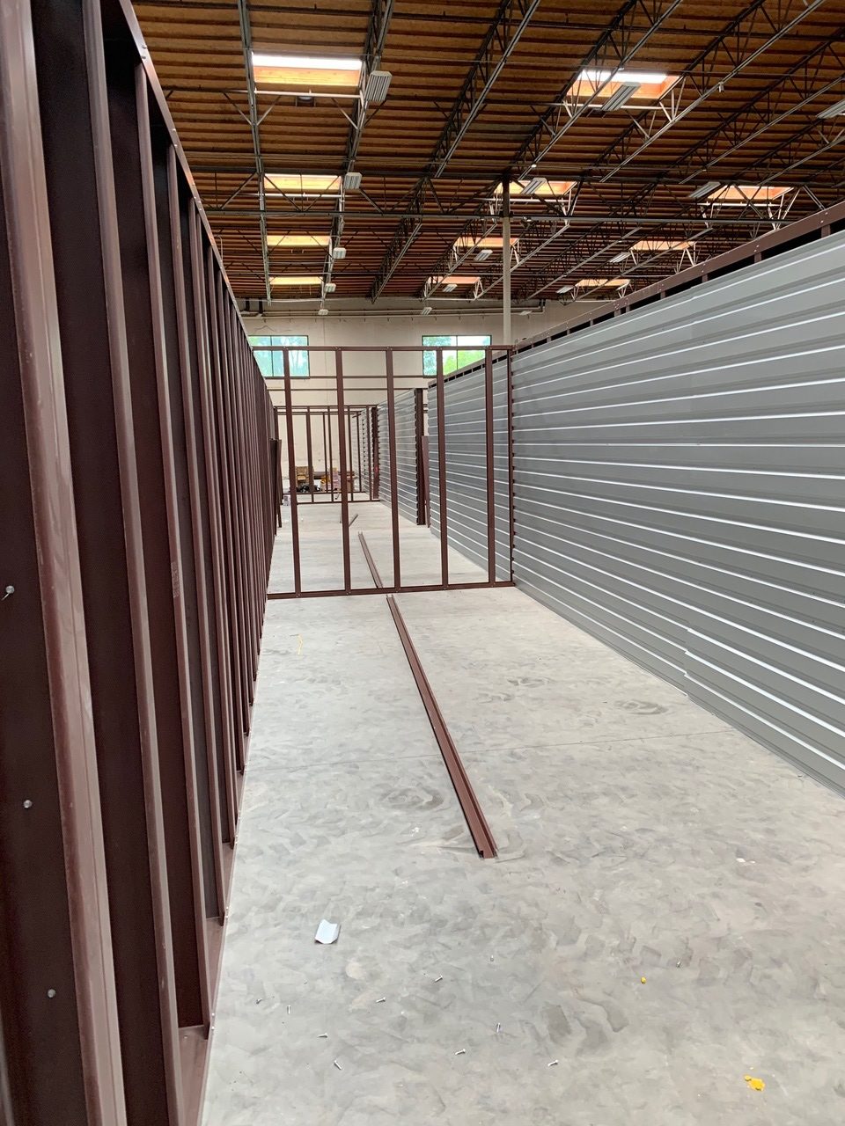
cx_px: 422
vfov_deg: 67.3
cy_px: 563
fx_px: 846
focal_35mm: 26
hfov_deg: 53.1
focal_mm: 4.25
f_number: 1.8
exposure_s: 1/92
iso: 100
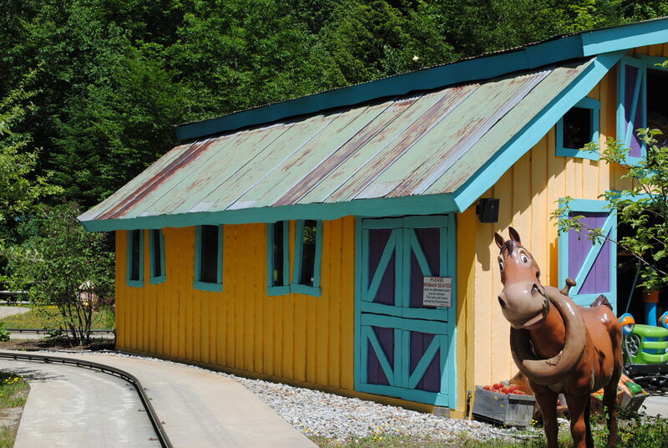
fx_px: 1003
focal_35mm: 54
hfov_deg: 36.8
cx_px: 334
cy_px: 224
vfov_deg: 25.1
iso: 100
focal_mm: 36
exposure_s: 1/250
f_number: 8
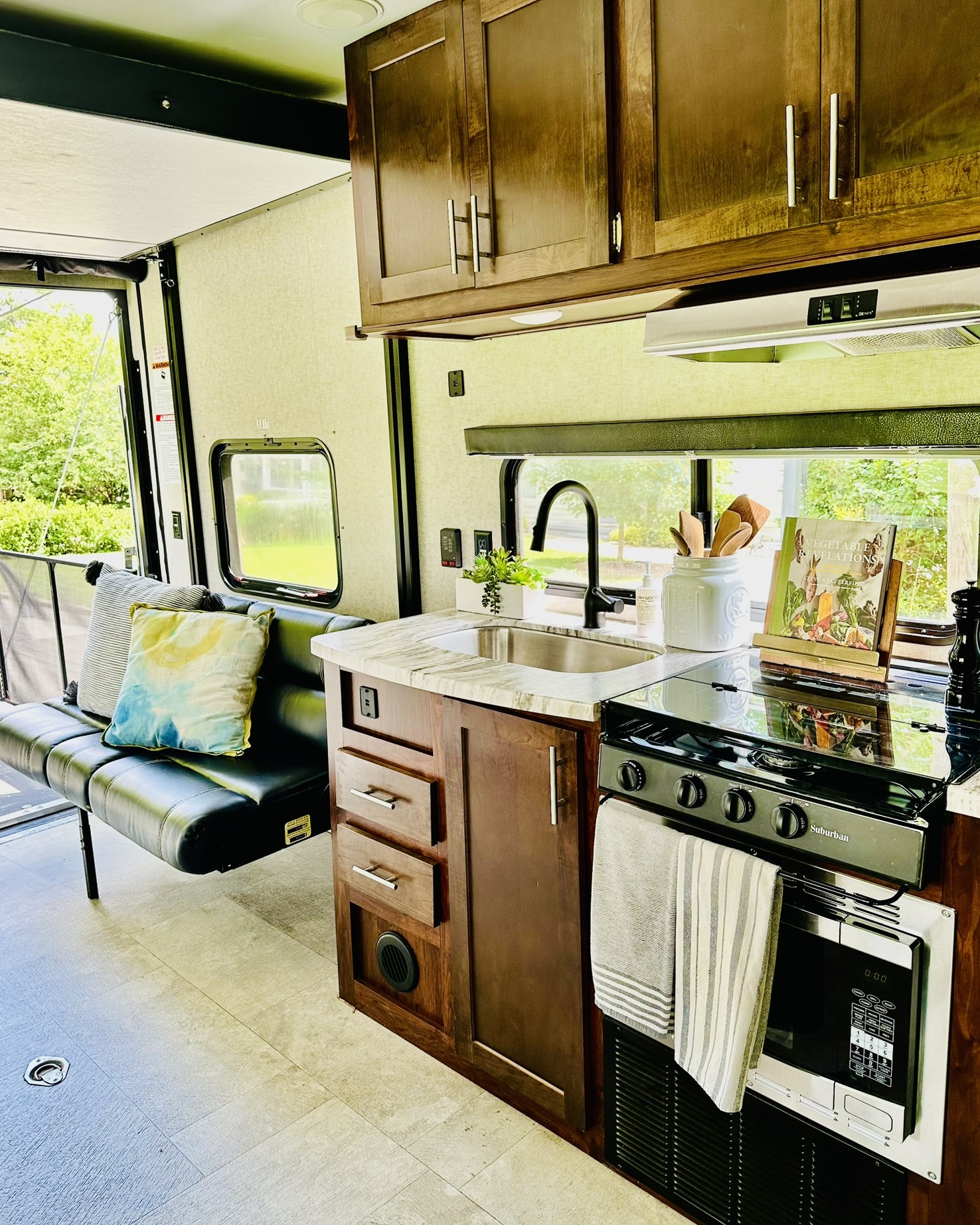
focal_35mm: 26
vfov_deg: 65.9
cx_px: 484
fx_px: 943
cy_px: 568
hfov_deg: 54.9
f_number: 1.78
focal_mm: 6.86
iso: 64
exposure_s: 1/121
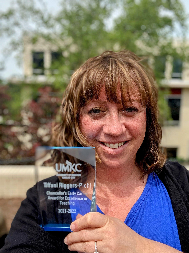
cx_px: 94
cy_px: 126
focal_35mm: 30
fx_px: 218
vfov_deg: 60.0
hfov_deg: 46.8
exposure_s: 1/4854
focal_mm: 2.71
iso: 25
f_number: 2.2
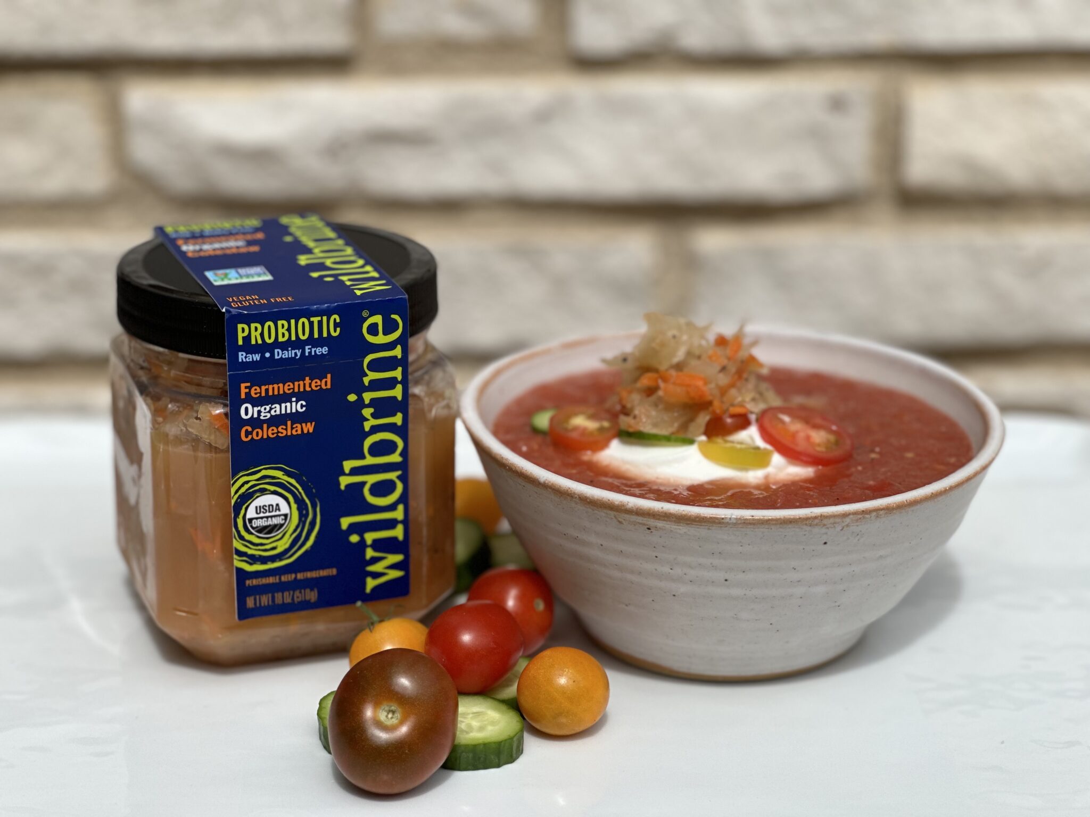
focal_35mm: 77
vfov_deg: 19.1
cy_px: 408
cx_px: 545
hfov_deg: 25.3
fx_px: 2425
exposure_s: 1/1096
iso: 32
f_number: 2.8
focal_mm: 9
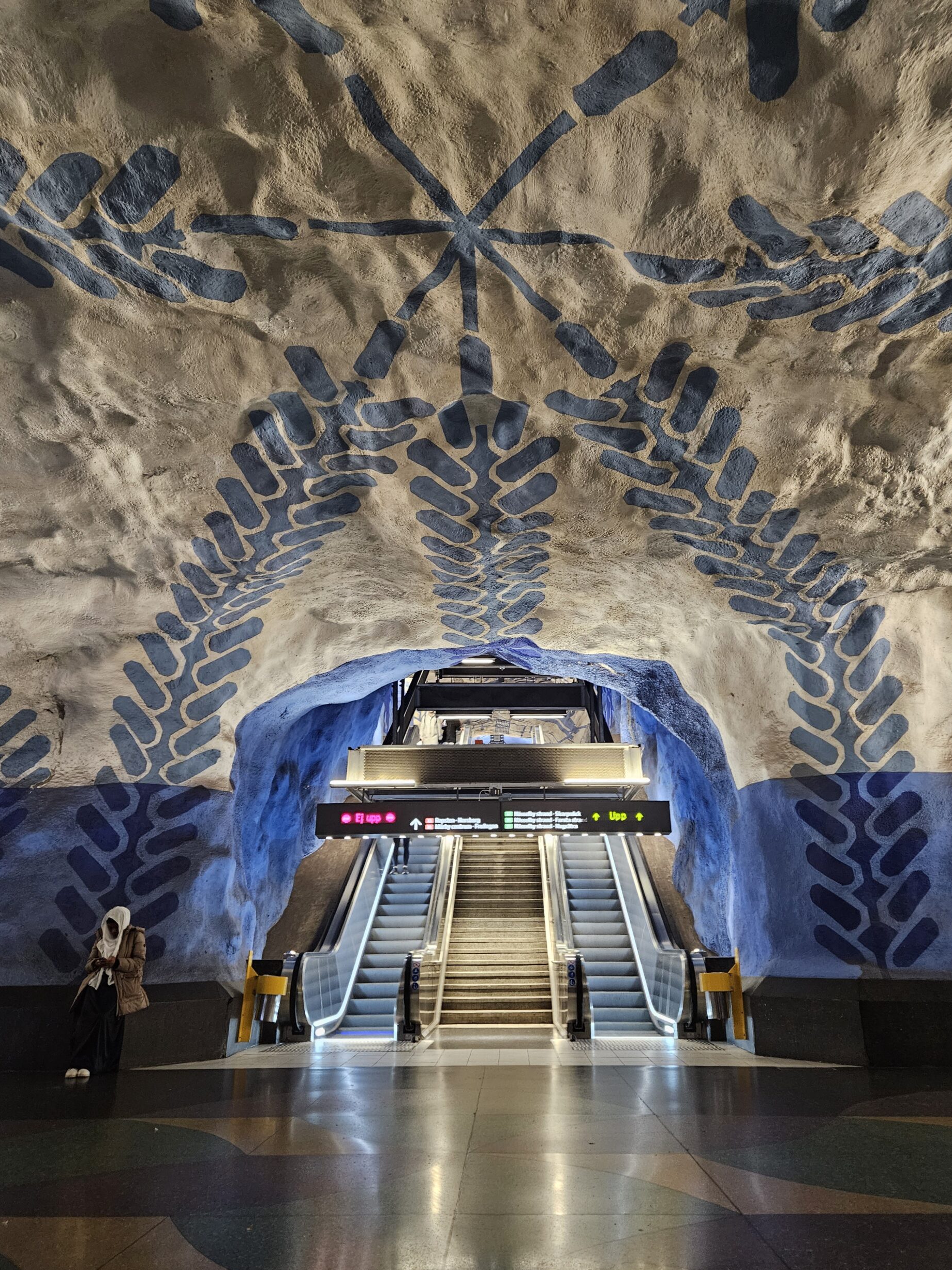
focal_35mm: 24
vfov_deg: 71.6
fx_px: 880
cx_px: 487
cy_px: 636
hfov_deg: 56.8
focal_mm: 5.4
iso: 500
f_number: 1.8
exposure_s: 1/25
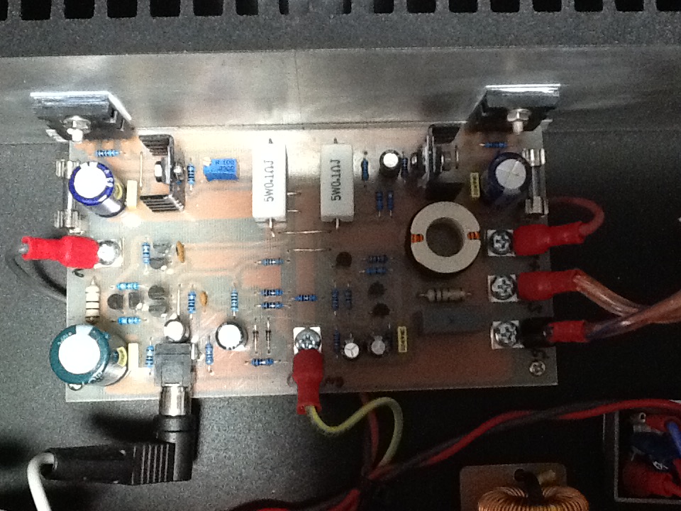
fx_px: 866
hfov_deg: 42.9
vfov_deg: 32.9
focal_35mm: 44
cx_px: 340
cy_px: 256
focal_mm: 2.03
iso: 320
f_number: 2.4
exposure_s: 1/24
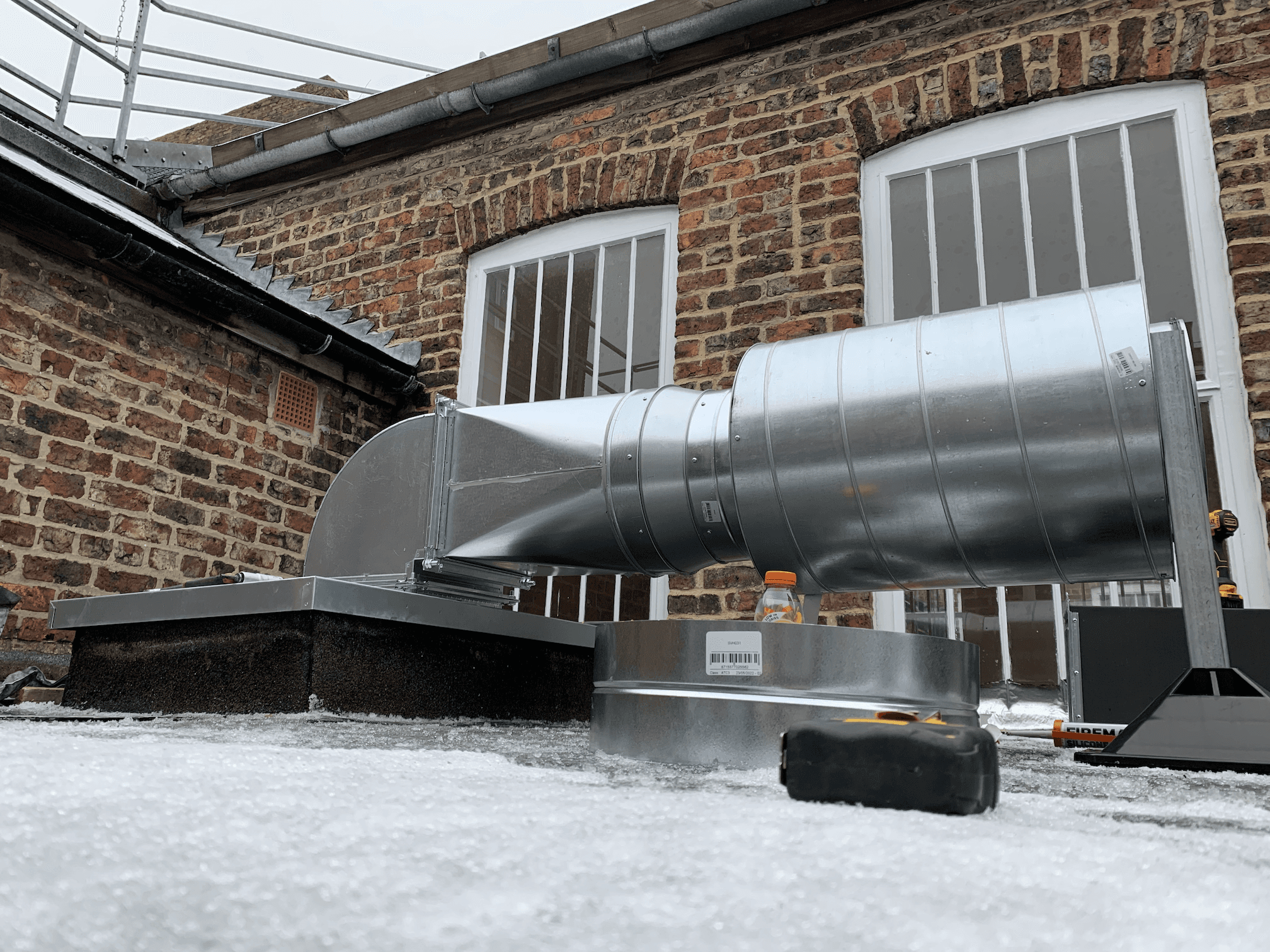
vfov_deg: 53.1
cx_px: 635
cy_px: 476
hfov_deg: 67.3
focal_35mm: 26
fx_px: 954
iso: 32
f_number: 1.8
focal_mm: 4.25
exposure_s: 1/121
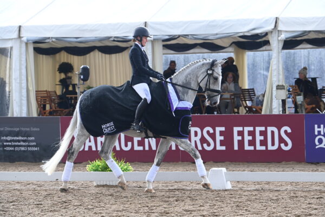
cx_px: 162
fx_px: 1625
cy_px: 108
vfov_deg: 7.6
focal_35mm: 180
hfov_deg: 11.4
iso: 1600
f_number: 6.3
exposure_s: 1/640
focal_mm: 180
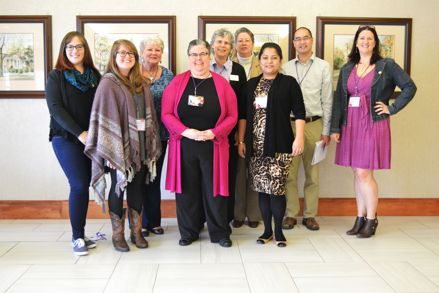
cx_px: 220
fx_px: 476
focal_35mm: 39
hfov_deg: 49.6
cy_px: 146
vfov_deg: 34.2
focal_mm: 26
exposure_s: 1/50
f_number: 4.2
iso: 3200
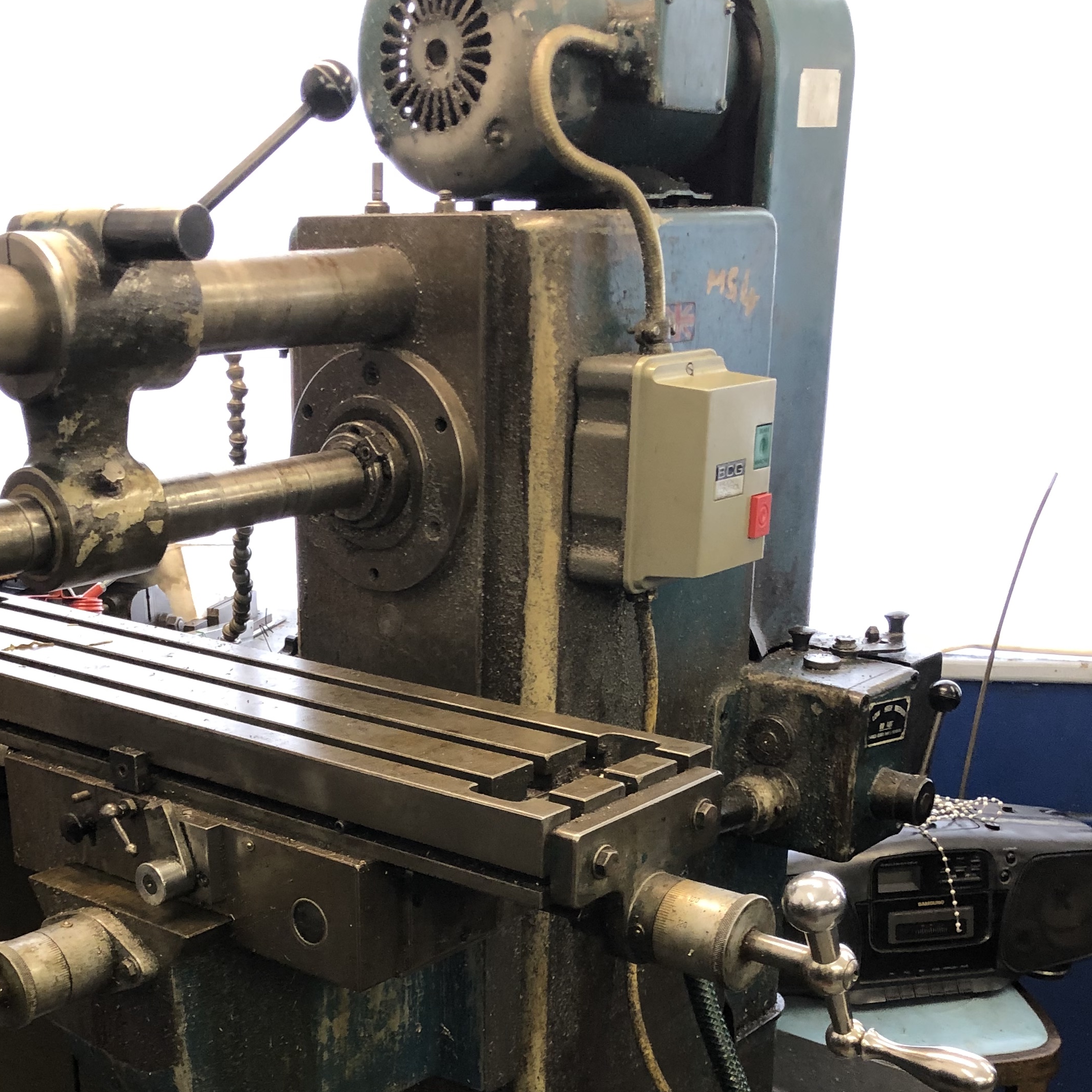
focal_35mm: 47
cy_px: 893
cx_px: 353
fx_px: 1677
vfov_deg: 34.8
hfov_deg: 35.7
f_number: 1.8
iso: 64
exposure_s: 1/17
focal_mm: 3.99
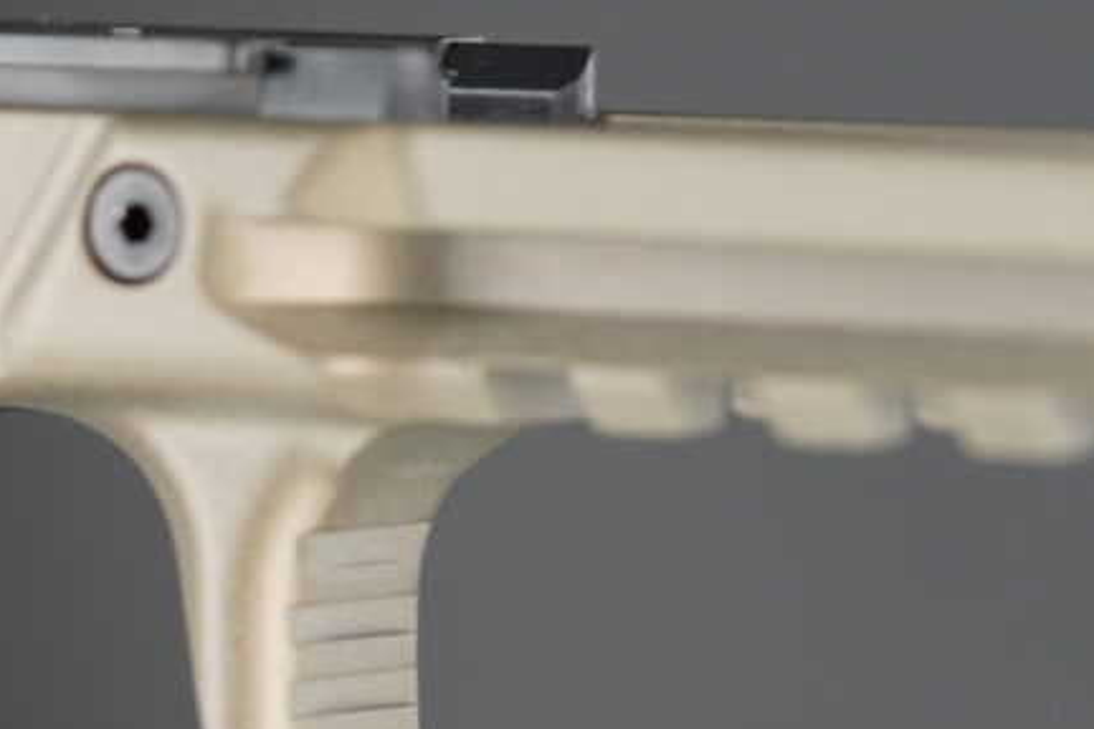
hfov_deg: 6.4
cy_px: 802
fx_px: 9724
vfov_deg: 4.3
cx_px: -48
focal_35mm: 320
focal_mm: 90
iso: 250
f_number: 4
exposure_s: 1/100
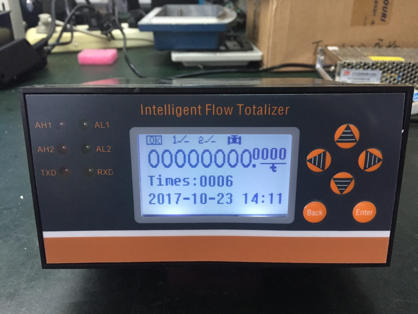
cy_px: 157
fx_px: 350
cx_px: 209
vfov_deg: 48.2
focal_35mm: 29
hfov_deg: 61.7
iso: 160
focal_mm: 4.15
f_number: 2.2
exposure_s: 1/30
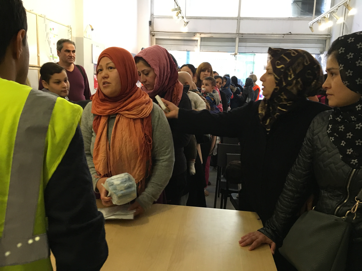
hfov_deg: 61.7
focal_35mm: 29
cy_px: 136
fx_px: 303
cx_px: 181
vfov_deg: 48.2
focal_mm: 4.15
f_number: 2.2
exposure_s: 1/25
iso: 200
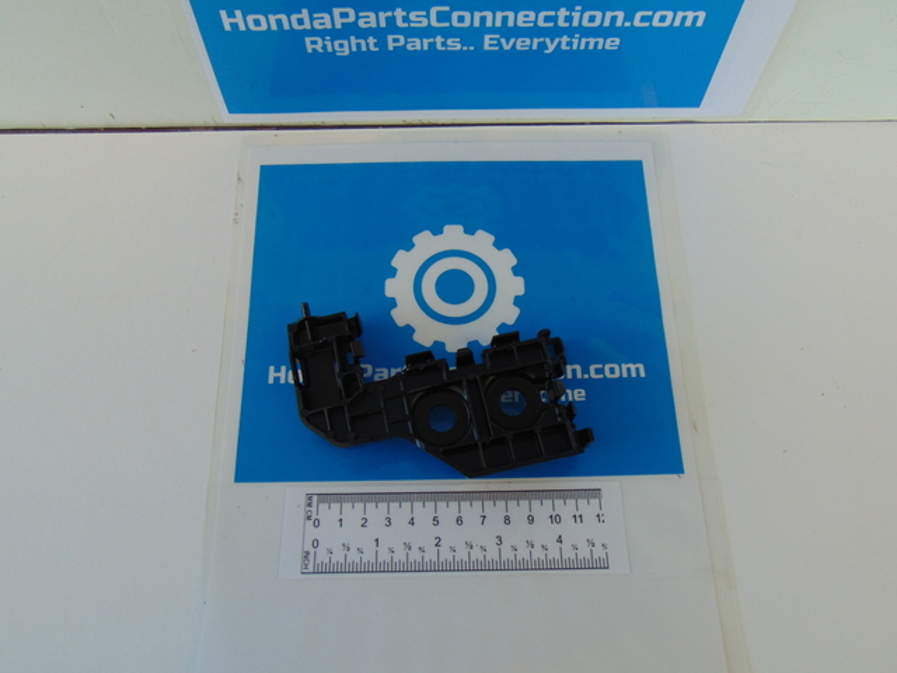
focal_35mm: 30
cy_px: 336
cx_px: 448
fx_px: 777
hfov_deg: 60.0
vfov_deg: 46.8
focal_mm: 5.4
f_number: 3.1
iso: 80
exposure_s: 1/125
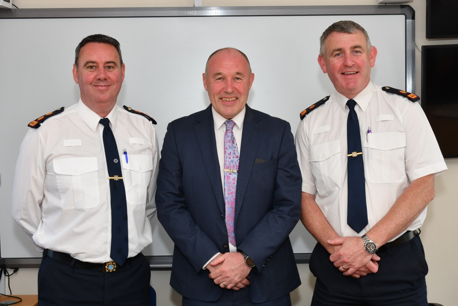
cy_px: 153
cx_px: 229
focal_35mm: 45
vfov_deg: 29.9
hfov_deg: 43.6
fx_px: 572
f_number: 6.3
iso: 320
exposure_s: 1/60
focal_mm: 30
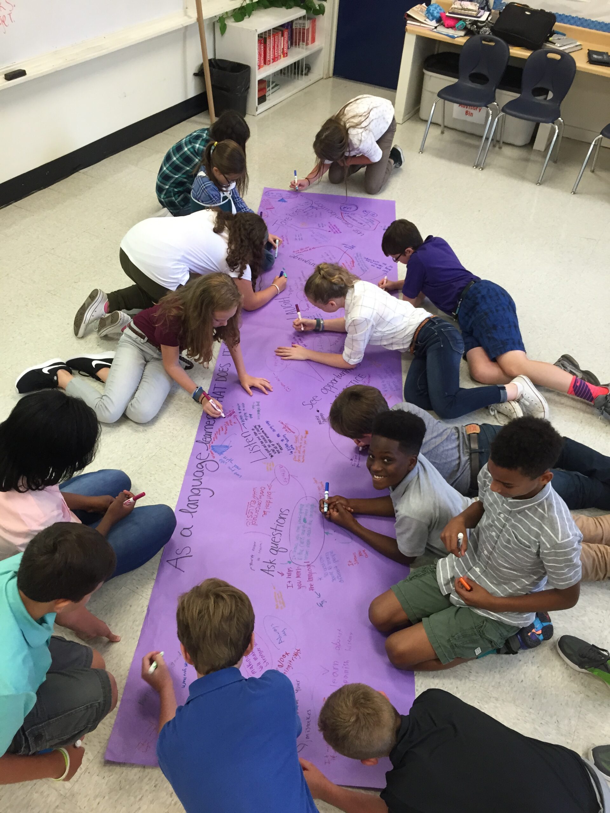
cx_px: 305
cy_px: 406
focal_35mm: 29
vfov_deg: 61.7
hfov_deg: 48.2
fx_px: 681
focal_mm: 4.15
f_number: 2.2
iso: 50
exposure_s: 1/30
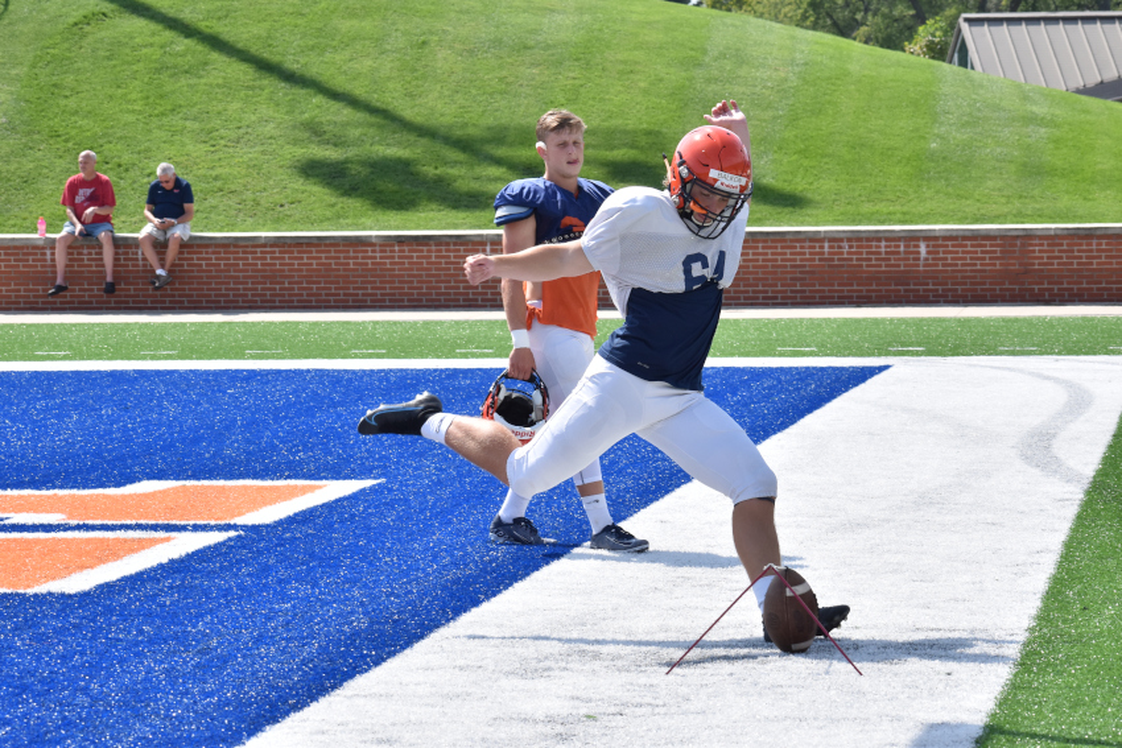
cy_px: 374
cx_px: 561
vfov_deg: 9.6
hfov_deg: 14.4
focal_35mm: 142
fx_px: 4442
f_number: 13
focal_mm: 95
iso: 400
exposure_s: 1/640
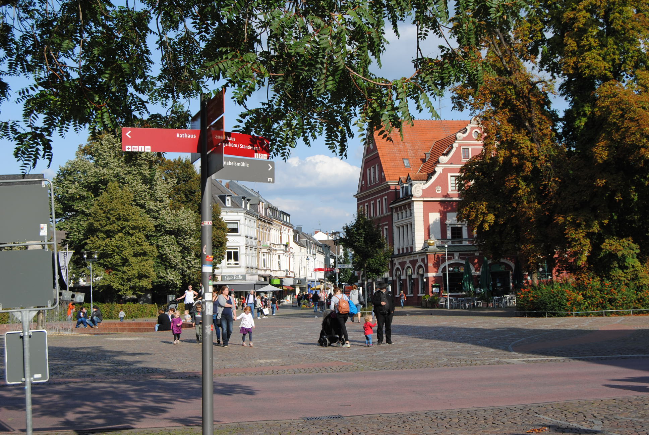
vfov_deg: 23.8
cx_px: 324
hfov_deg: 35.0
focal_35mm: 57
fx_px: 1029
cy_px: 218
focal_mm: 38
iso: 100
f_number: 8
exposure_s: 1/250
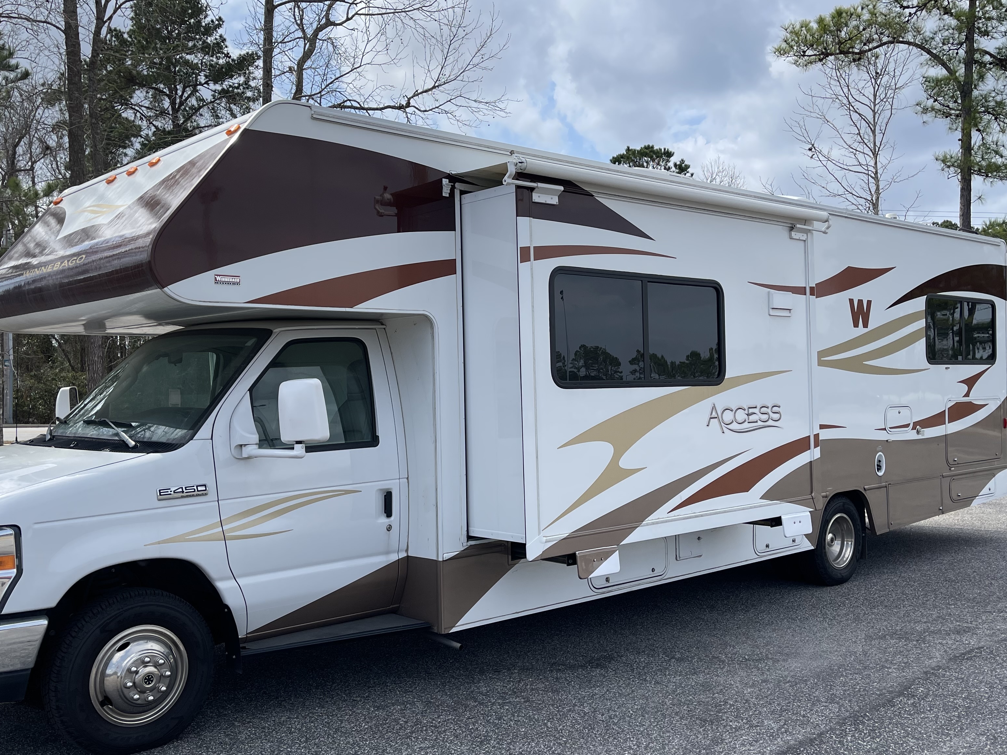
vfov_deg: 41.8
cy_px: 399
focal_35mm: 34
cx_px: 474
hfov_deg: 53.9
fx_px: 989
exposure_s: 1/2786
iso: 32
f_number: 1.6
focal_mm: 5.1
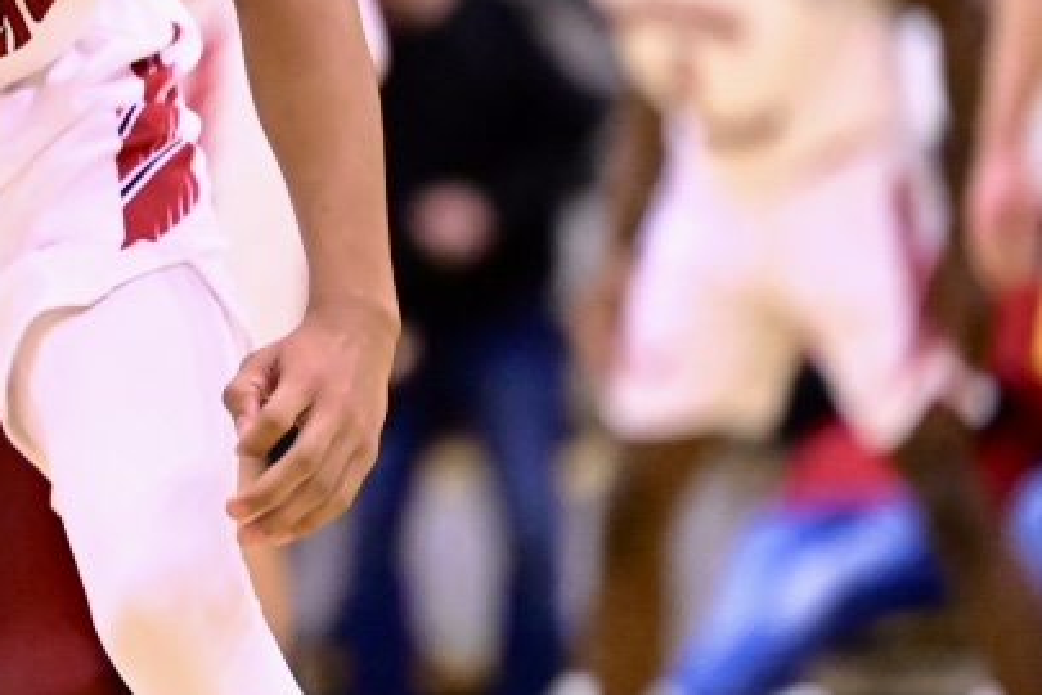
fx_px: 16902
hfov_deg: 3.5
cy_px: 239
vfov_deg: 2.4
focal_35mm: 584
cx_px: -479
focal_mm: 180
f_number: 2.8
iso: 8000
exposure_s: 1/1250
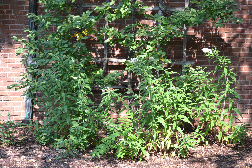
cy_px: 84
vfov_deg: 14.0
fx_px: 682
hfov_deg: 20.9
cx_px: 126
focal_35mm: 98
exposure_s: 1/125
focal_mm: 65
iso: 250
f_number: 5.6
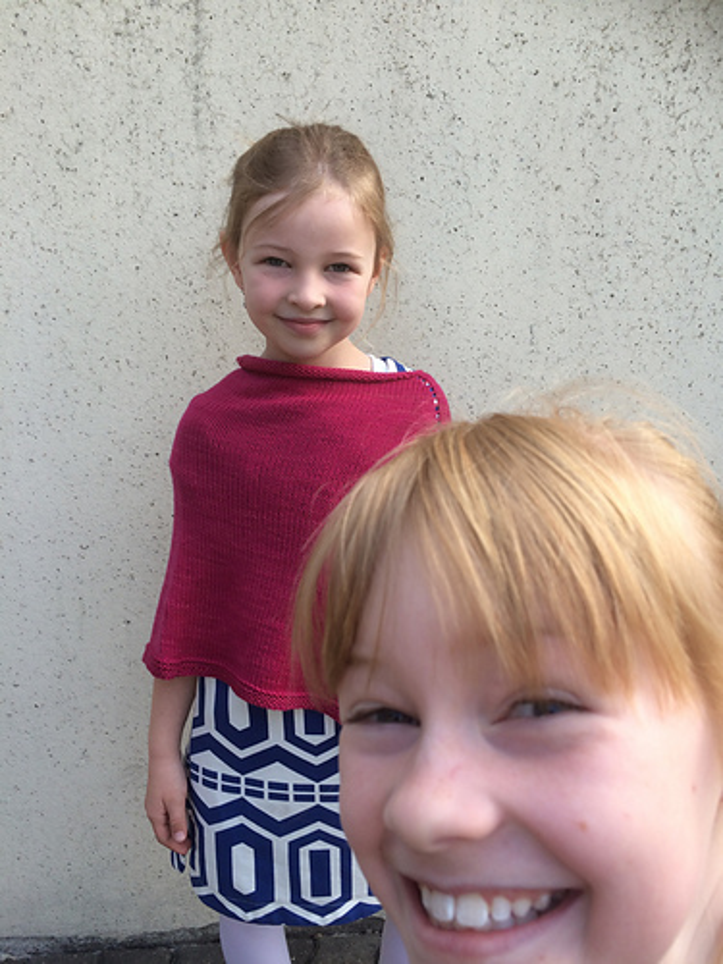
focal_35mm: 29
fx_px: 808
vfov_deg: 61.7
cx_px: 362
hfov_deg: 48.2
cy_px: 482
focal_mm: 4.15
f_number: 2.2
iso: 32
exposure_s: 1/187
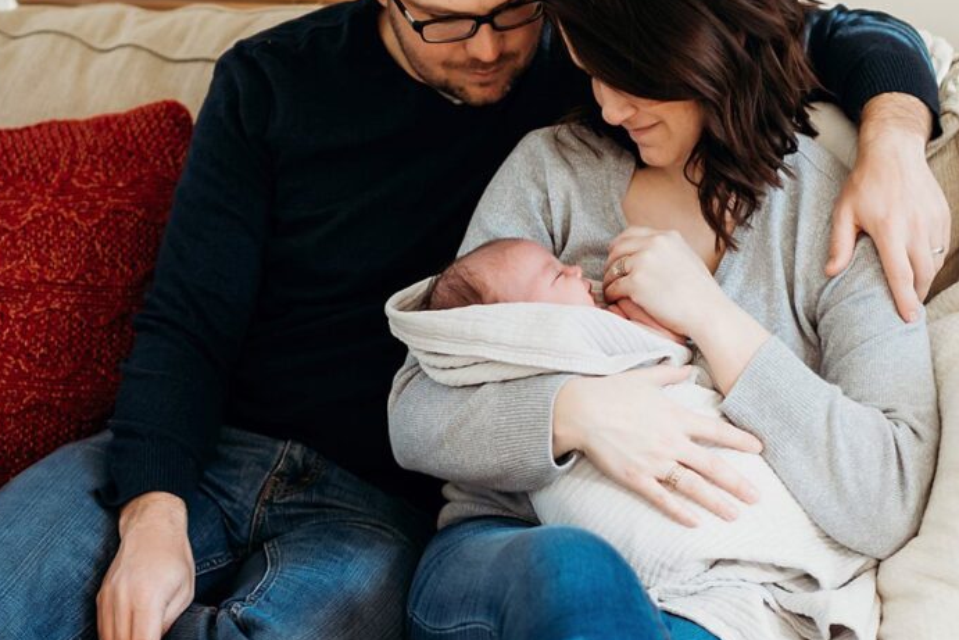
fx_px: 2158
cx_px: 626
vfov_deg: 16.8
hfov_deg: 24.9
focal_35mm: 81
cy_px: 476
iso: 400
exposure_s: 1/320
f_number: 1.8
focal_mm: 35
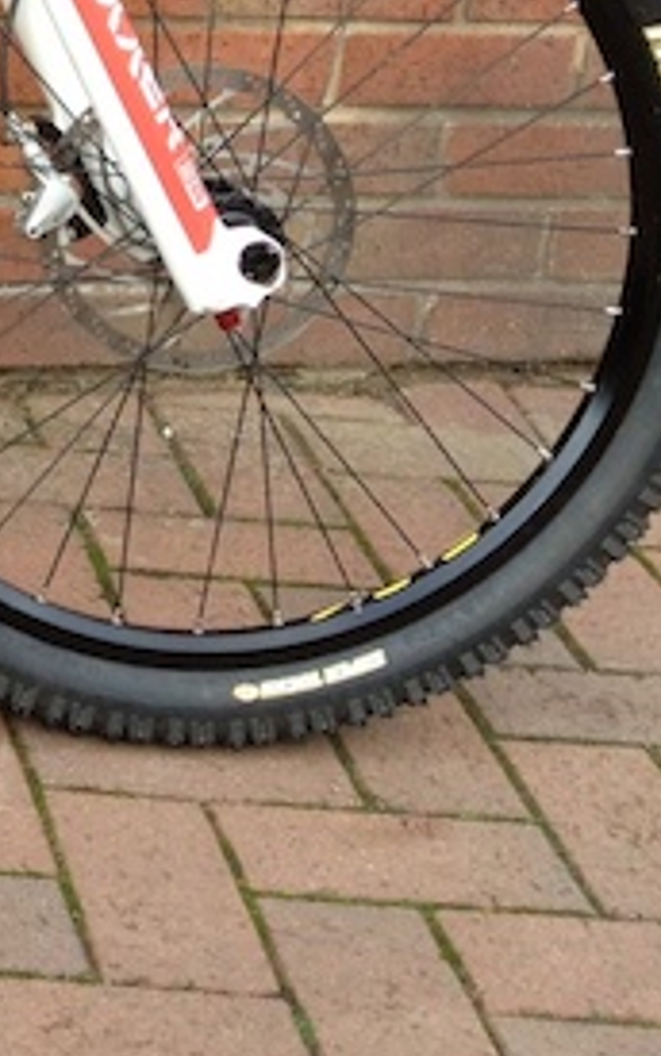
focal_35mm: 108
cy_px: -38
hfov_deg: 10.8
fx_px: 3111
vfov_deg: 18.7
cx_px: -753
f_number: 2.4
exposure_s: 1/146
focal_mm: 4.28
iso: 64
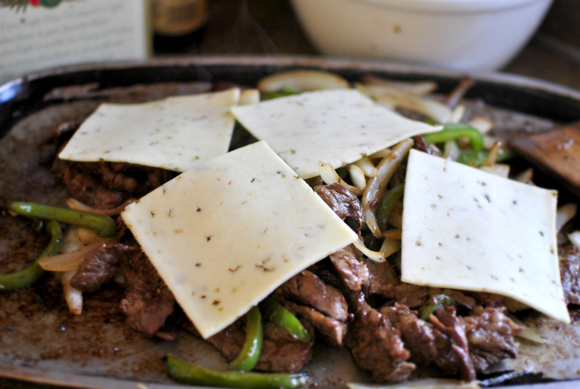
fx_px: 847
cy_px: 194
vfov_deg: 25.8
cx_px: 290
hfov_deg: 37.8
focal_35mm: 52
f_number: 2
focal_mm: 35
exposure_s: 1/100
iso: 400
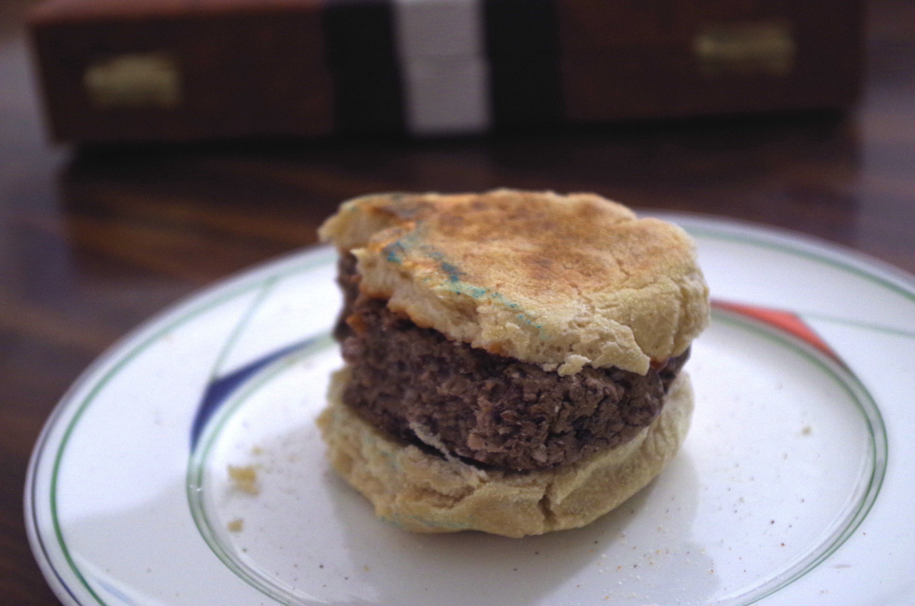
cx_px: 458
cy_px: 303
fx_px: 1623
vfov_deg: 21.1
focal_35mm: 64
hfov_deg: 31.5
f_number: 4.5
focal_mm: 42.5
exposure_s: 1/10
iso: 800
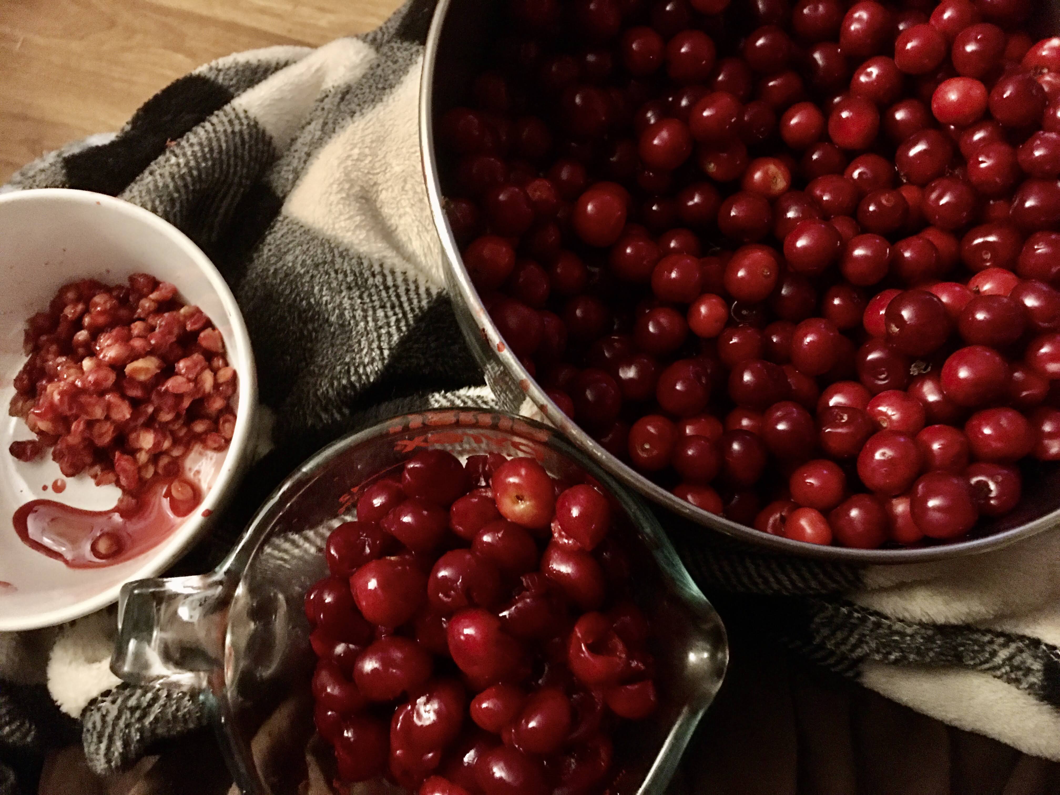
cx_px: 530
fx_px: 888
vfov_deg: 48.2
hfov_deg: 61.7
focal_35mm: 29
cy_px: 398
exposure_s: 1/4
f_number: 2.2
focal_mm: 4.15
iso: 250
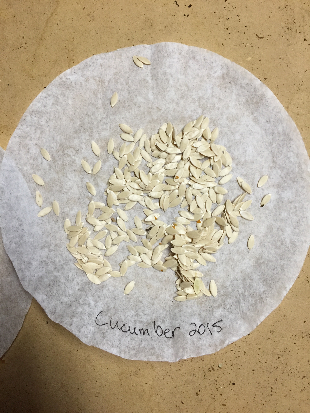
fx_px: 346
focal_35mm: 29
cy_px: 206
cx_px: 155
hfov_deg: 48.2
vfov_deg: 61.7
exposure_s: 1/30
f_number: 2.2
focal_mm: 4.15
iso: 50
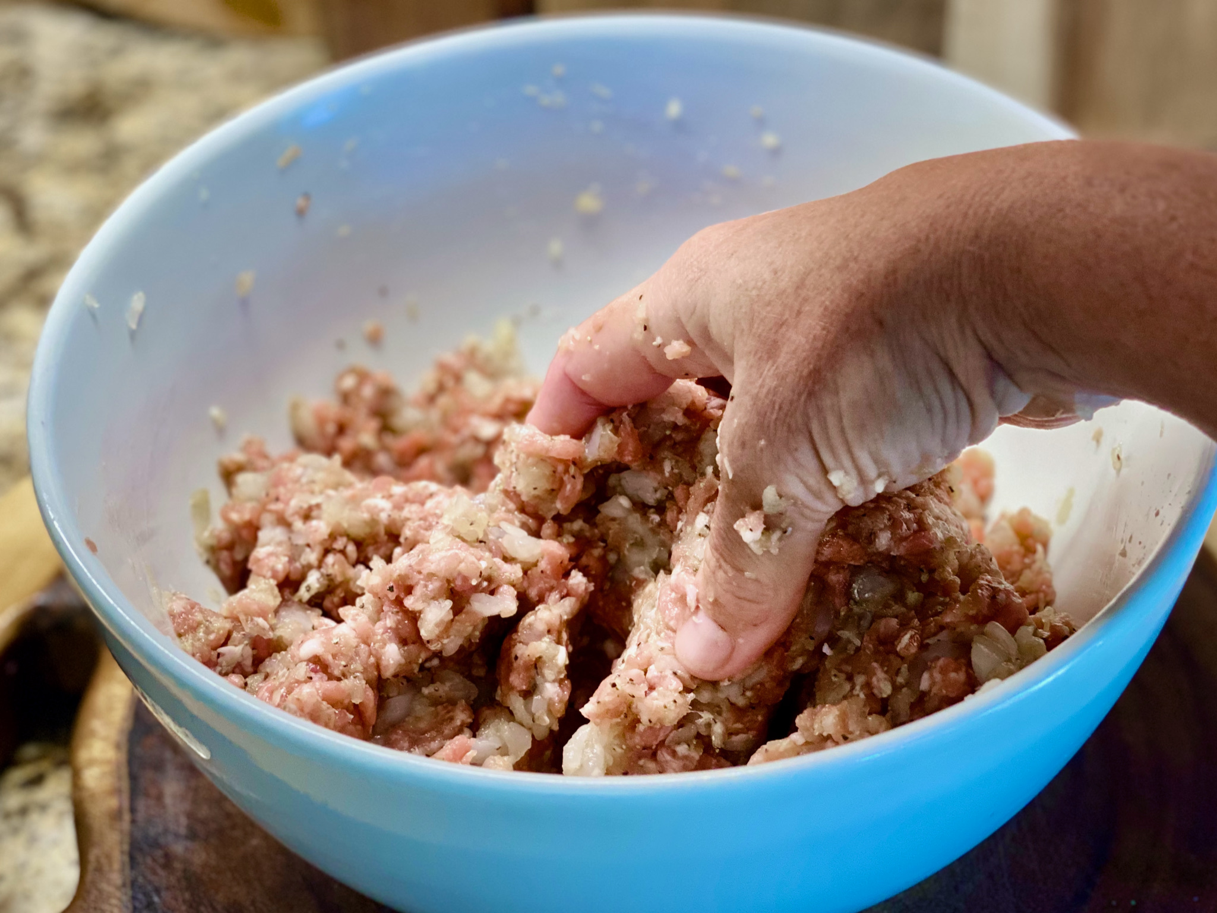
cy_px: 456
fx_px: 1828
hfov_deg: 36.8
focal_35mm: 52
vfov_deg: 28.0
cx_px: 608
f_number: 2
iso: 125
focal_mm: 6
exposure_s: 1/60
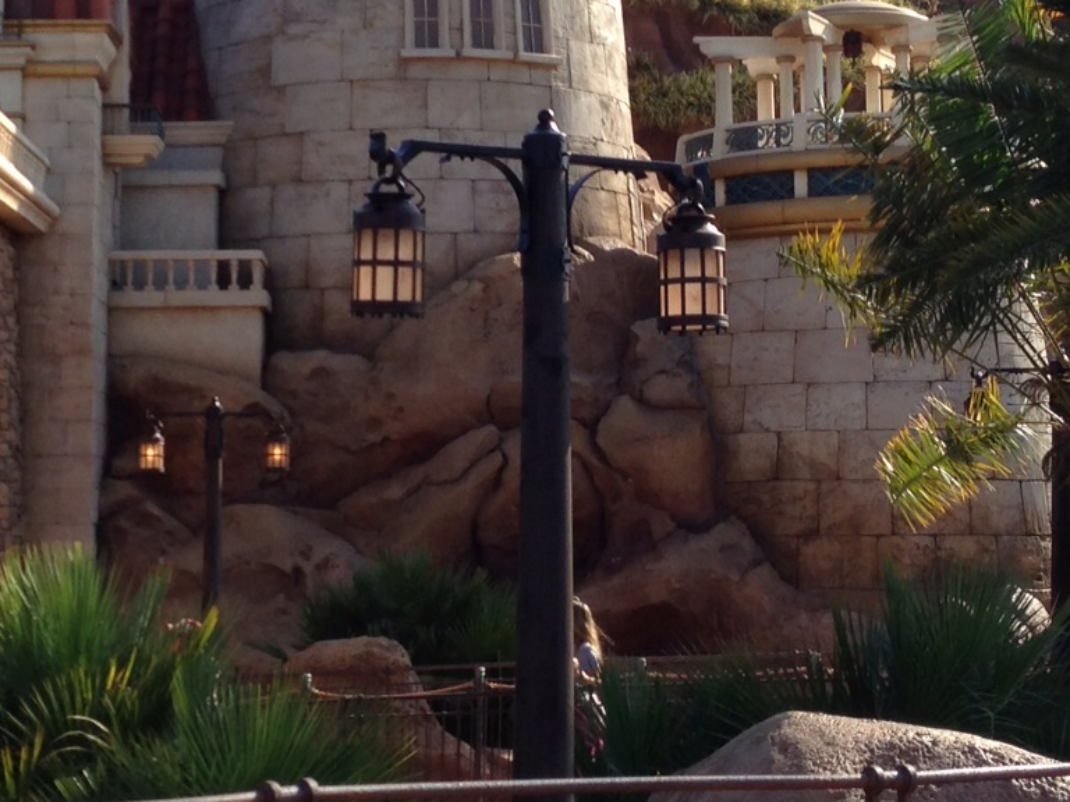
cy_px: 327
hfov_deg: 22.1
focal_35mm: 88
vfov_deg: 16.8
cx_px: 334
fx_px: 2720
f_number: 2.4
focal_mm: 4.13
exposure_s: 1/919
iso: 50
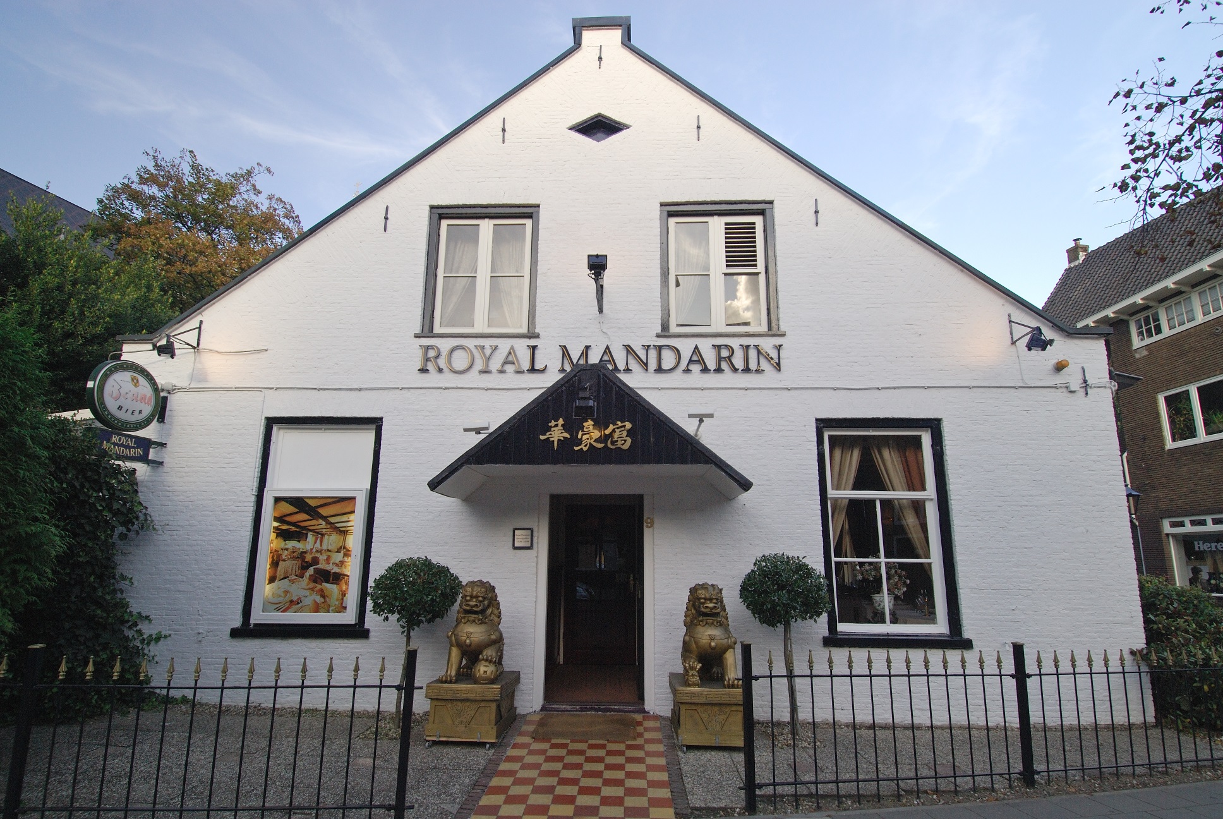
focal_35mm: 18
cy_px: 410
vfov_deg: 67.5
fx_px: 612
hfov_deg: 89.9
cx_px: 612
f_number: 8
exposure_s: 1/80
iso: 200
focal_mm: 12
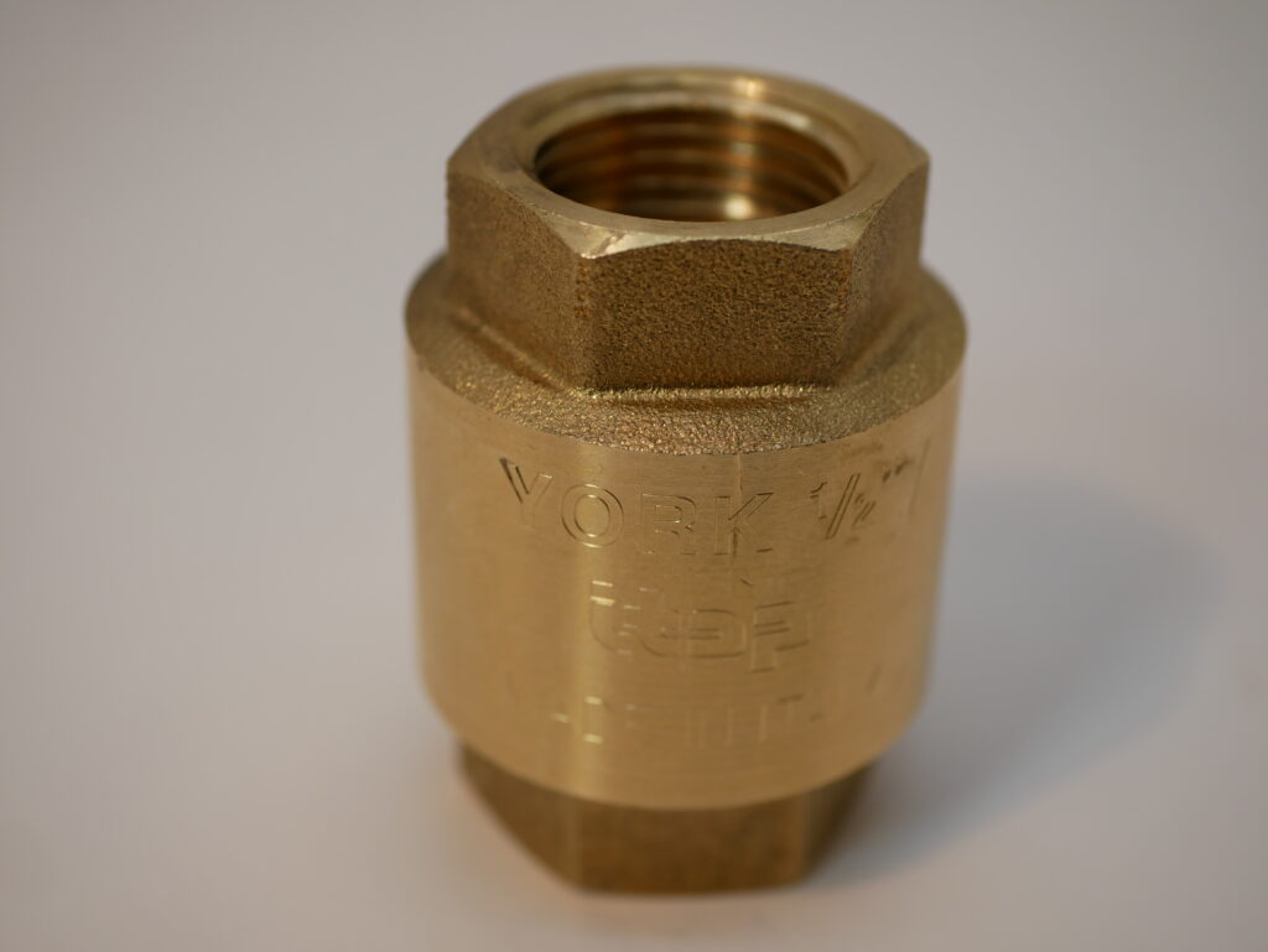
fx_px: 2199
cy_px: 476
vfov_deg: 24.4
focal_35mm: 60
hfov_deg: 32.2
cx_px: 634
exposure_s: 1/200
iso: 200
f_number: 3.5
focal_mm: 30
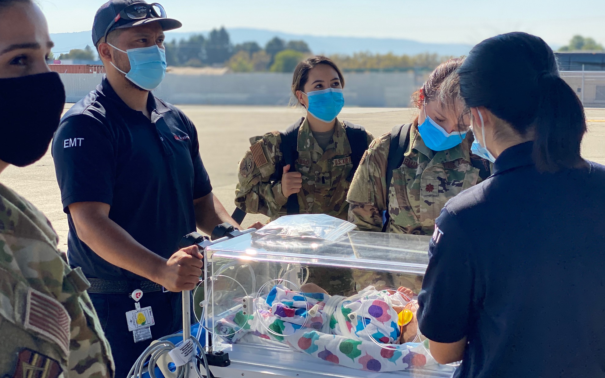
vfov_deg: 23.1
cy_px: 185
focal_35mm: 56
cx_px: 298
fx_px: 923
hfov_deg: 36.3
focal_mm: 6
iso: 20
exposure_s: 1/1142
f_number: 2
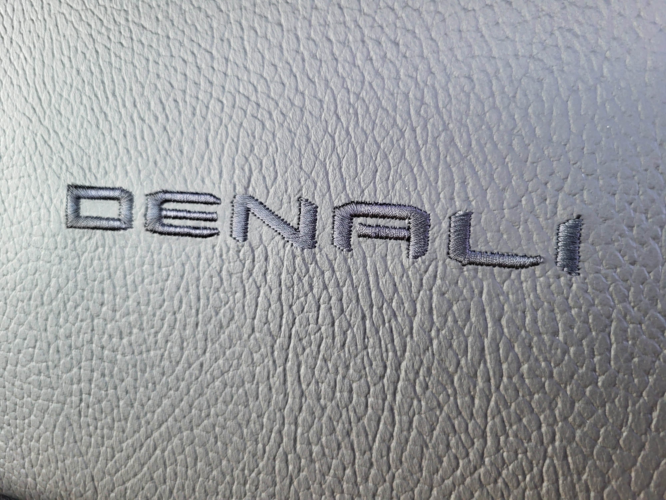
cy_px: 250
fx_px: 500
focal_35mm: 26
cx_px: 333
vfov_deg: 53.1
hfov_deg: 67.3
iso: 160
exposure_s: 1/120
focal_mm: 5.4
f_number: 1.8
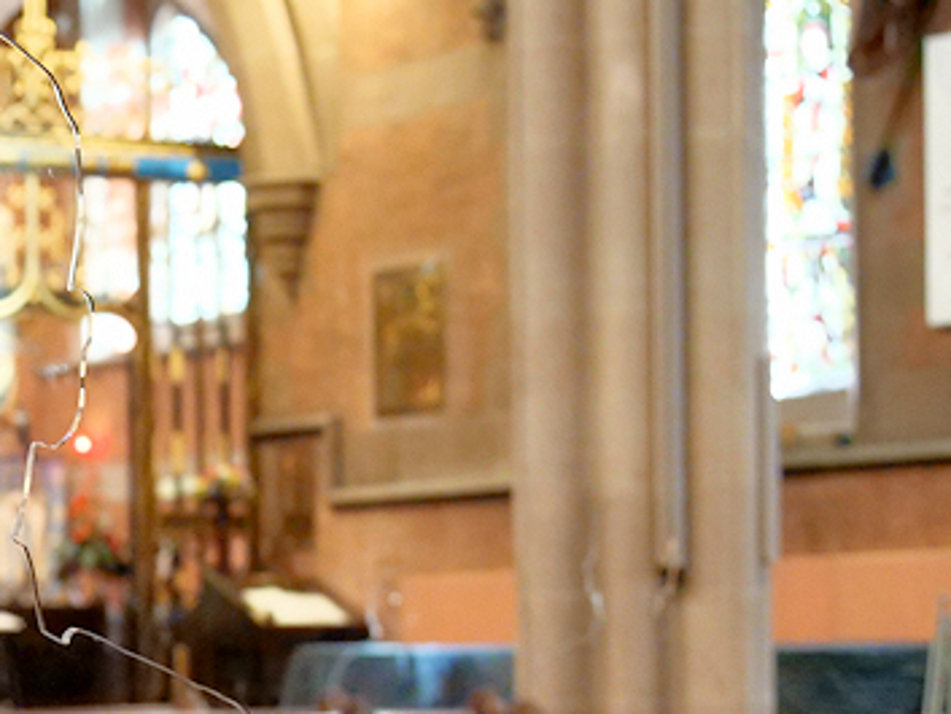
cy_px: 703
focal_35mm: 127
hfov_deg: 15.1
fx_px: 3490
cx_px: -124
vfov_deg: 11.6
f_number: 5
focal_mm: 28
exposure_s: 1/15
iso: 3200
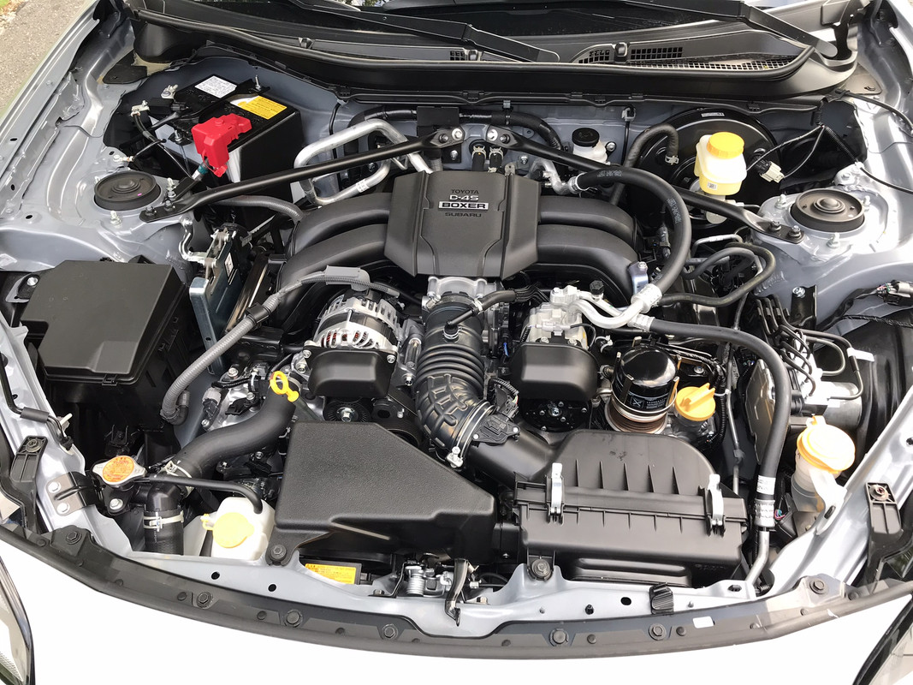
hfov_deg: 63.4
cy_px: 342
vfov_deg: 49.7
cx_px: 456
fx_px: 738
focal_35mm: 28
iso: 25
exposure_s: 1/40
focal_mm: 3.99
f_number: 1.8
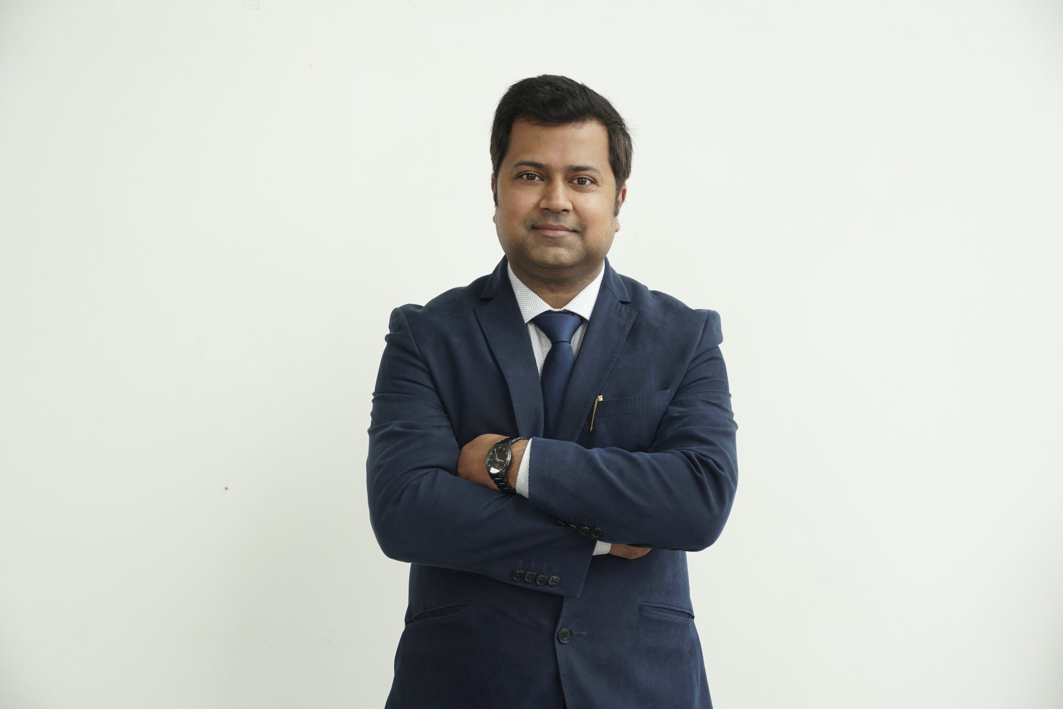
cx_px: 532
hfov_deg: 31.9
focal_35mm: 63
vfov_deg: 21.6
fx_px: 1860
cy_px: 354
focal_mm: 42
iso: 160
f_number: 5
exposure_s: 1/100
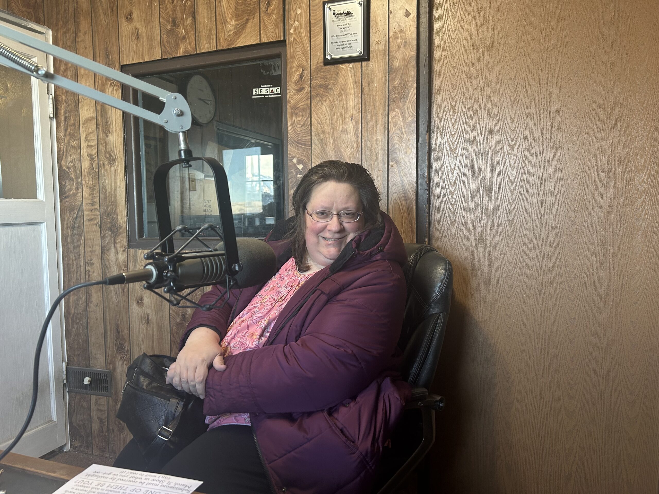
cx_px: 330
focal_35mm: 26
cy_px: 247
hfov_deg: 67.3
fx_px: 495
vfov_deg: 53.1
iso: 125
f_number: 1.5
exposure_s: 1/60
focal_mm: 5.7
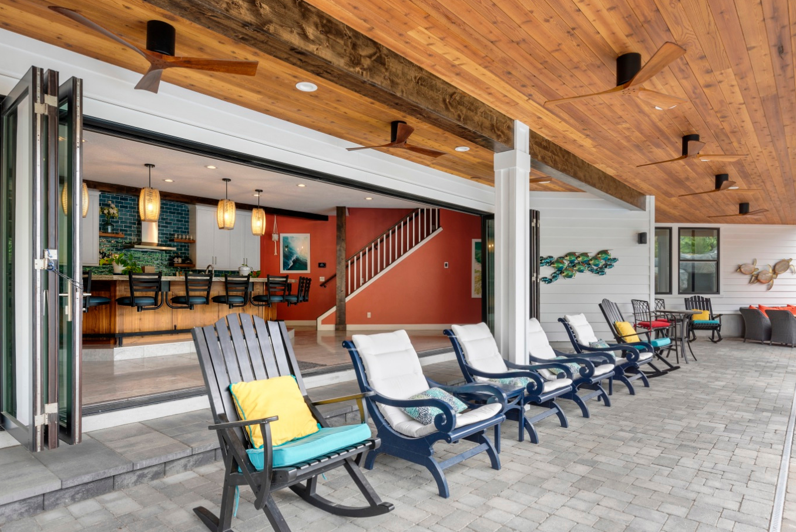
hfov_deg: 81.1
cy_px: 288
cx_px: 415
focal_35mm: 21
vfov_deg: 59.5
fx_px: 465
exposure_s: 1/2
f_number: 8
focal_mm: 19
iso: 100
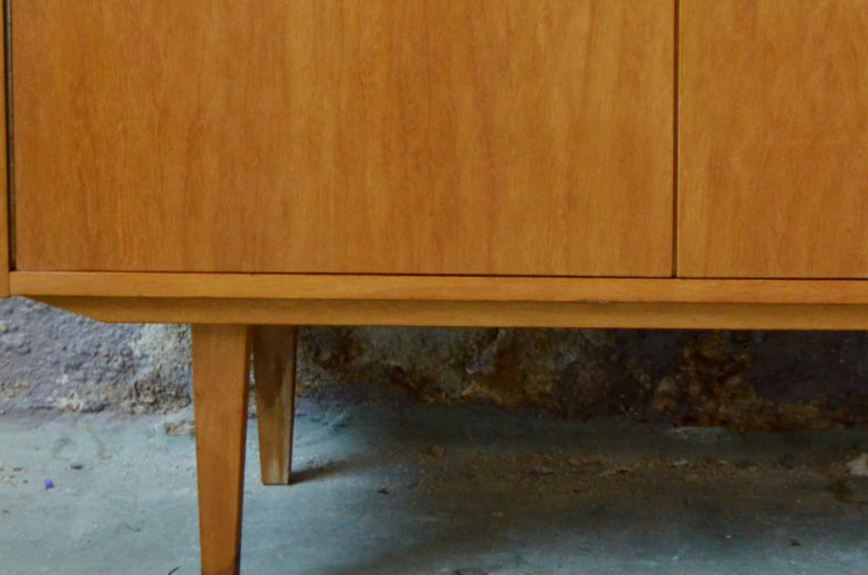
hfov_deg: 16.1
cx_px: 562
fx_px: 3056
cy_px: -13
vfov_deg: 10.7
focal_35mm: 127
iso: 1250
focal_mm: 32
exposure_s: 1/50
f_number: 4.8
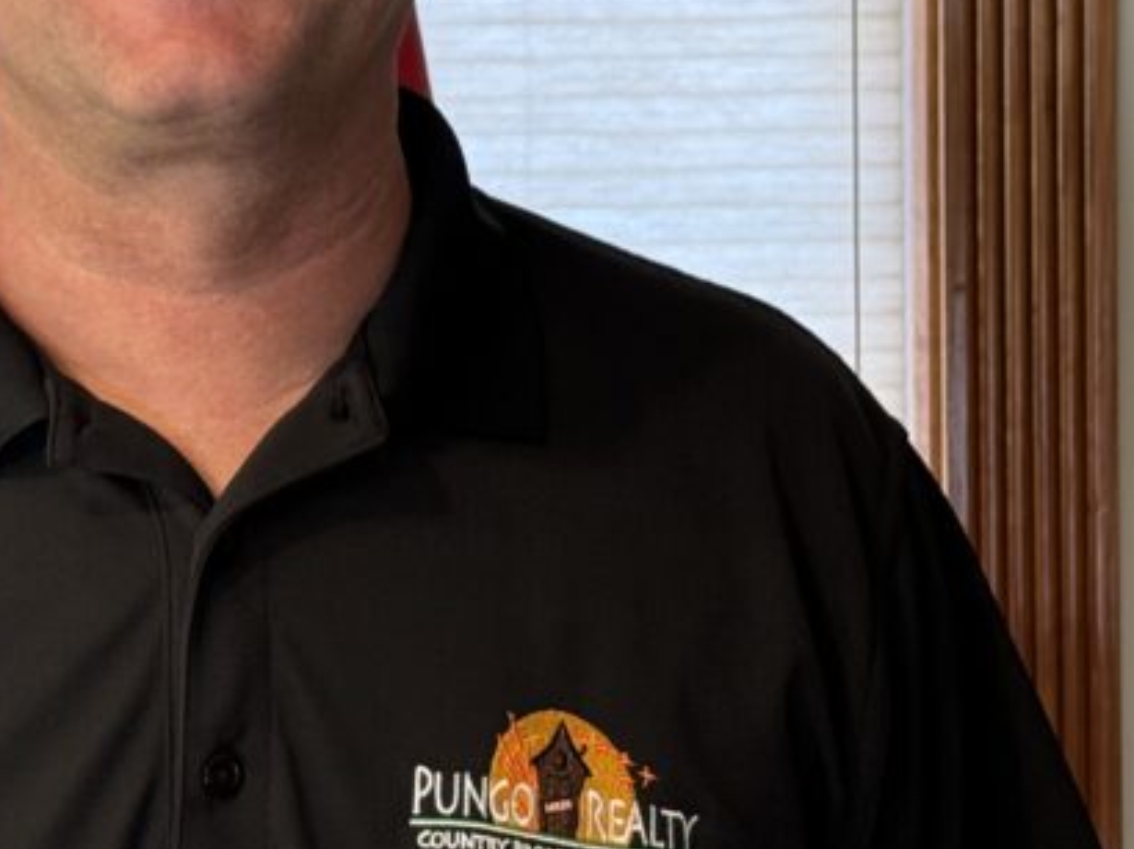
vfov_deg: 12.3
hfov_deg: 16.3
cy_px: 113
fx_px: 3929
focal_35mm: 120
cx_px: 235
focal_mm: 6.76
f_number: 1.78
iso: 64
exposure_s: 1/60
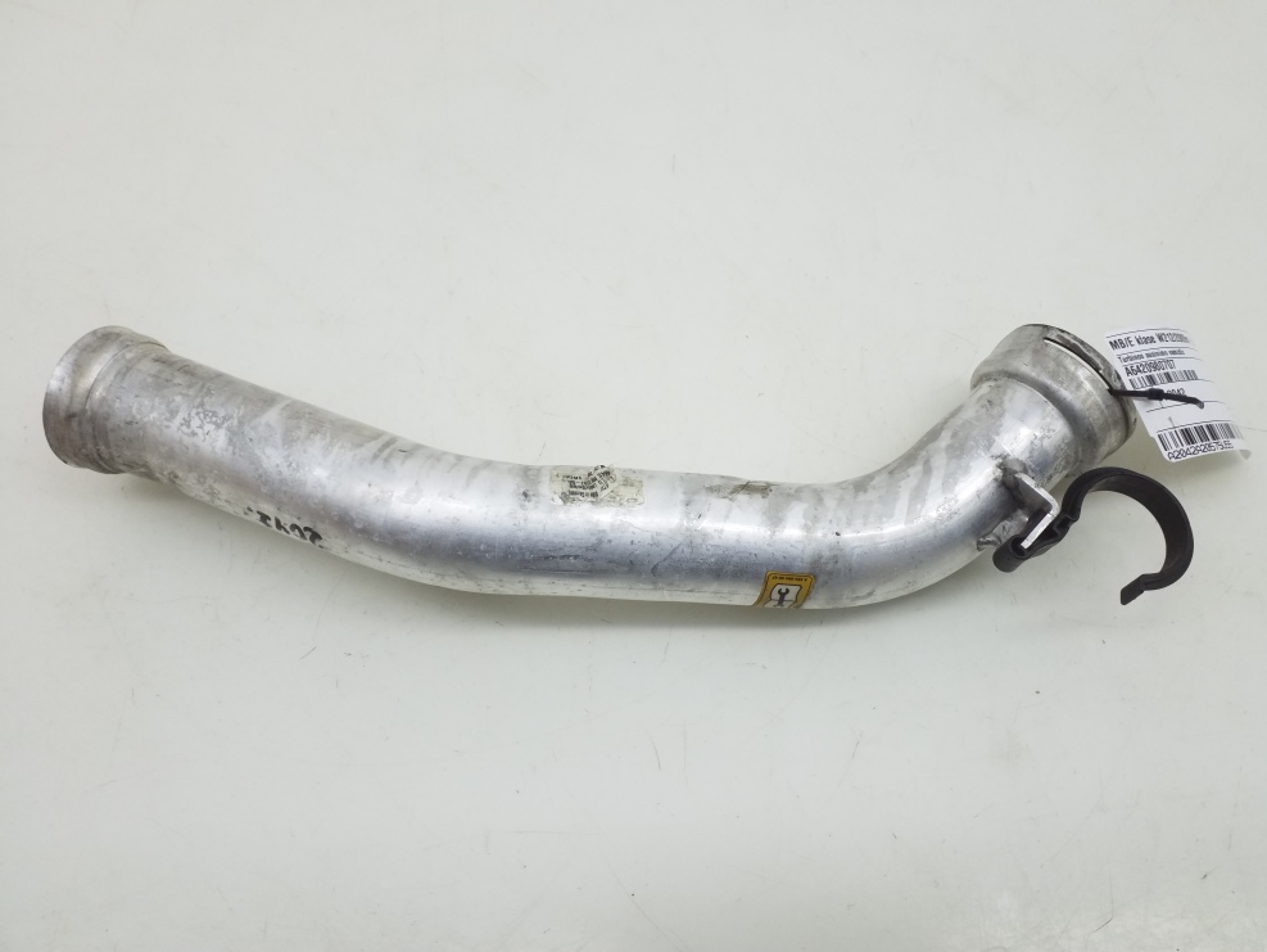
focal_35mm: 28
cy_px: 465
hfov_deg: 63.4
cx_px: 646
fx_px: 1025
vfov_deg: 49.8
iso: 80
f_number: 1.9
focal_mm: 3.6
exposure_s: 1/50
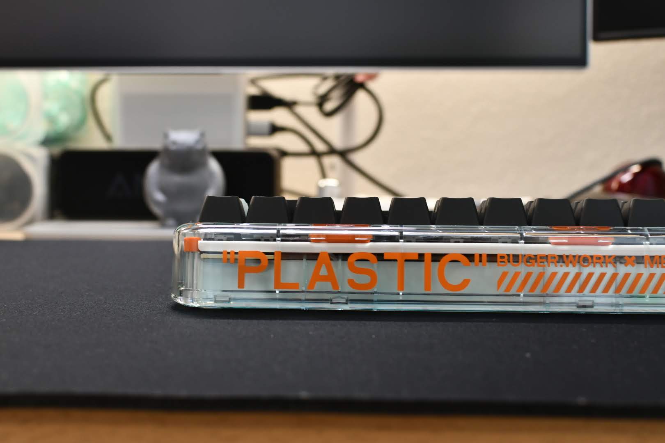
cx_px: 332
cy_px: 222
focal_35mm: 52
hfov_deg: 38.2
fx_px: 960
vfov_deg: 26.0
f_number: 5
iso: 450
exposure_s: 1/40
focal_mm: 35
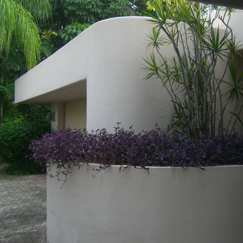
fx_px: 357
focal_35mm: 45
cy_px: 99
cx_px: 122
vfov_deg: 37.4
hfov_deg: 37.6
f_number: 2.7
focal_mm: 6.2
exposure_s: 1/200
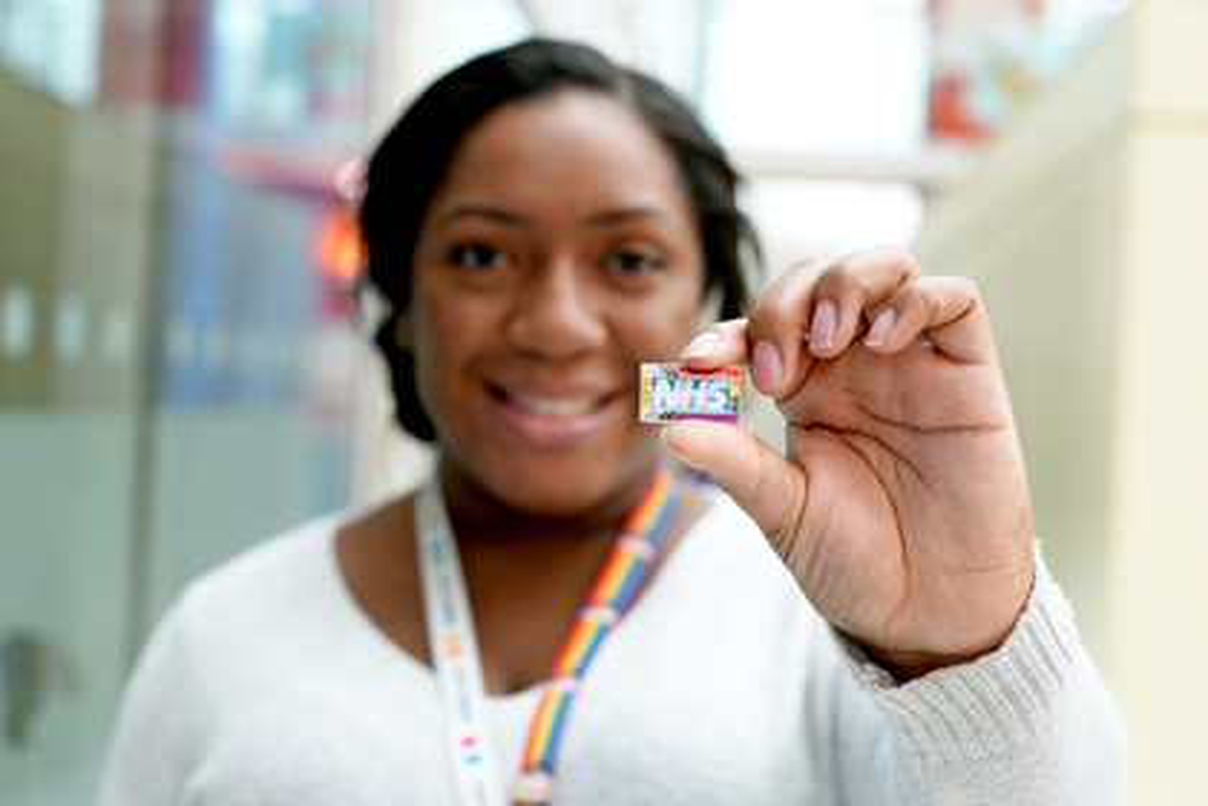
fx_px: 1678
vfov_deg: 27.0
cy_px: 403
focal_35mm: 50
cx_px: 604
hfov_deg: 39.6
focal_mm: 50
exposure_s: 1/160
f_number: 4
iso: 2000
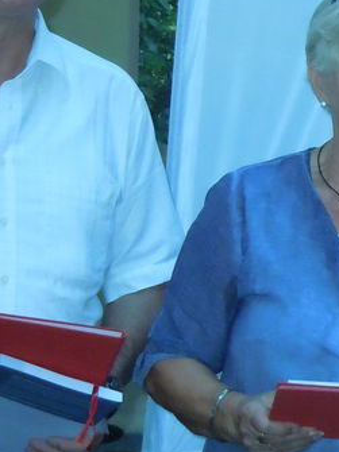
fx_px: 2548
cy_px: 58
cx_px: 475
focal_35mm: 195
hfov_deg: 7.5
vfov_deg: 10.1
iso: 800
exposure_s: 1/40
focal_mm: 12.2
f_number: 4.1
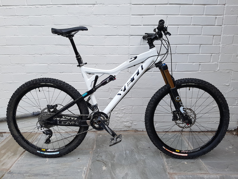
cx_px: 119
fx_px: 179
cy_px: 90
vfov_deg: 53.1
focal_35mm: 26
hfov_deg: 67.3
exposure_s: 1/297
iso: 50
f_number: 1.7
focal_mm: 4.2
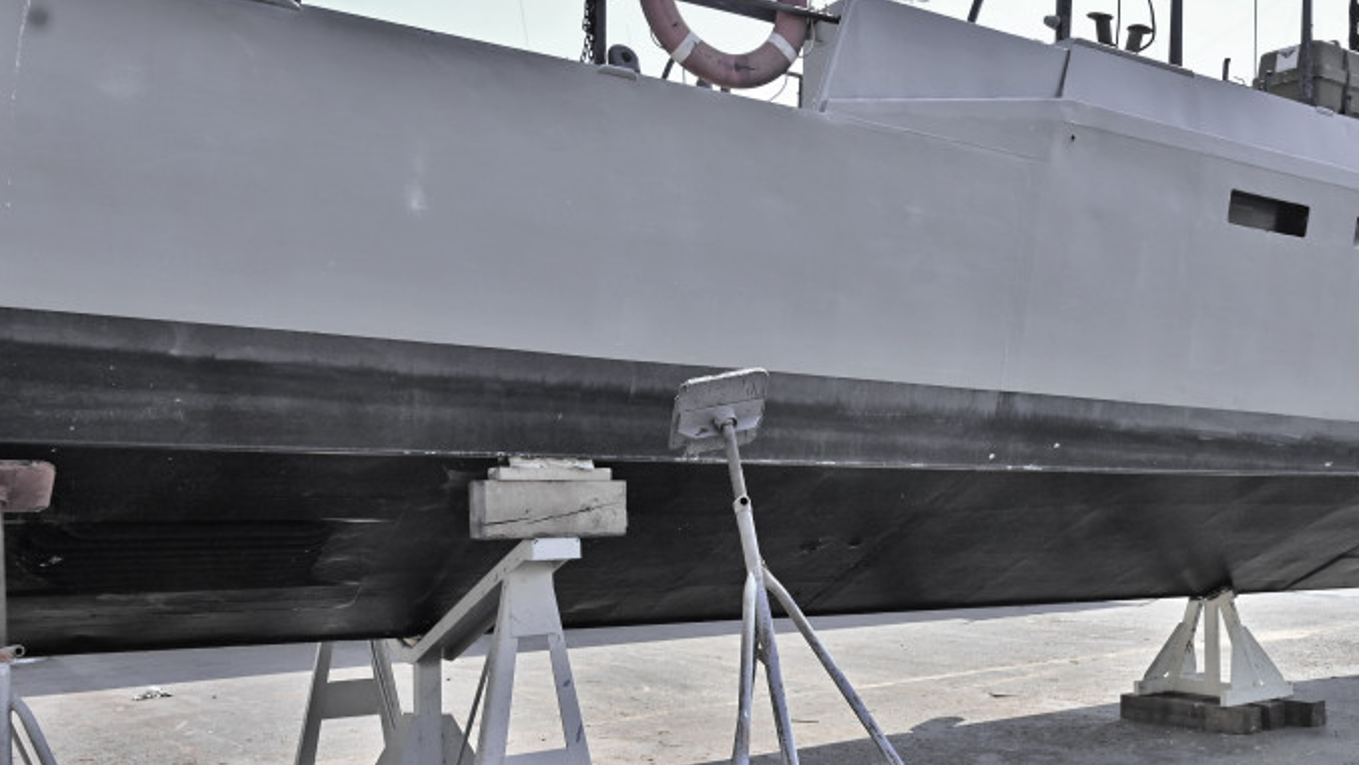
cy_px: 467
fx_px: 1370
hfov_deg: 51.4
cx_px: 947
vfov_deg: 31.1
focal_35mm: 38
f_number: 5.6
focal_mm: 24
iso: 100
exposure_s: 1/250
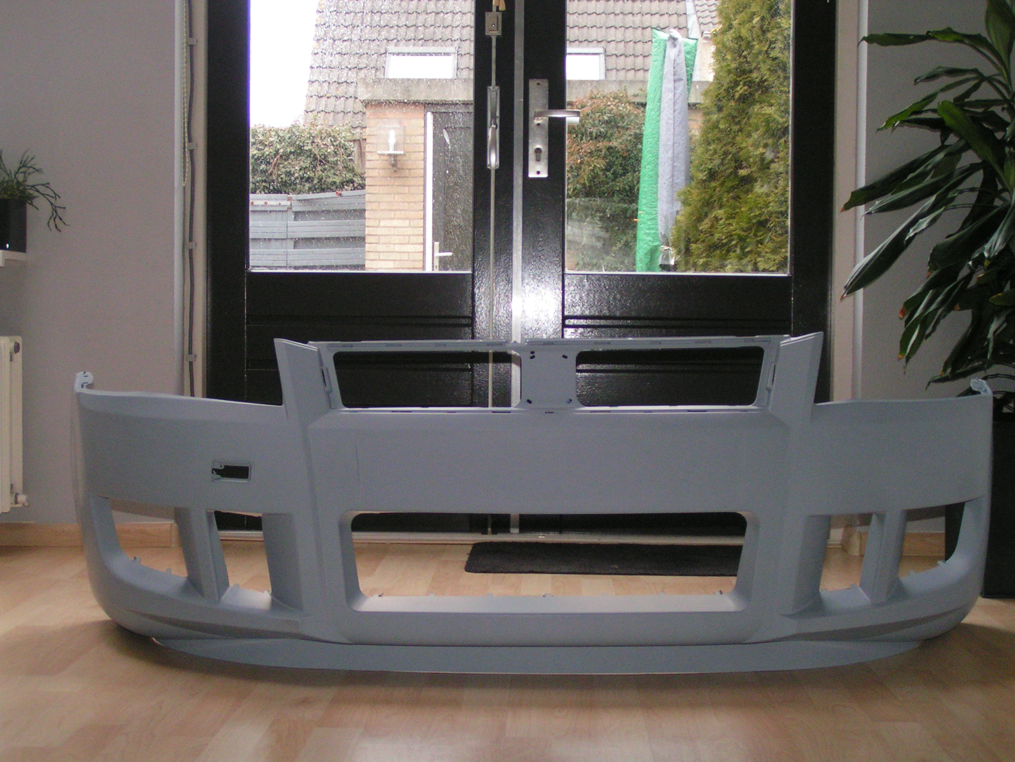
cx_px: 508
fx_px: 1525
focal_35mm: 52
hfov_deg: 36.8
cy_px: 381
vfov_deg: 28.0
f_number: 3.2
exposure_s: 1/60
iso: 200
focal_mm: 8
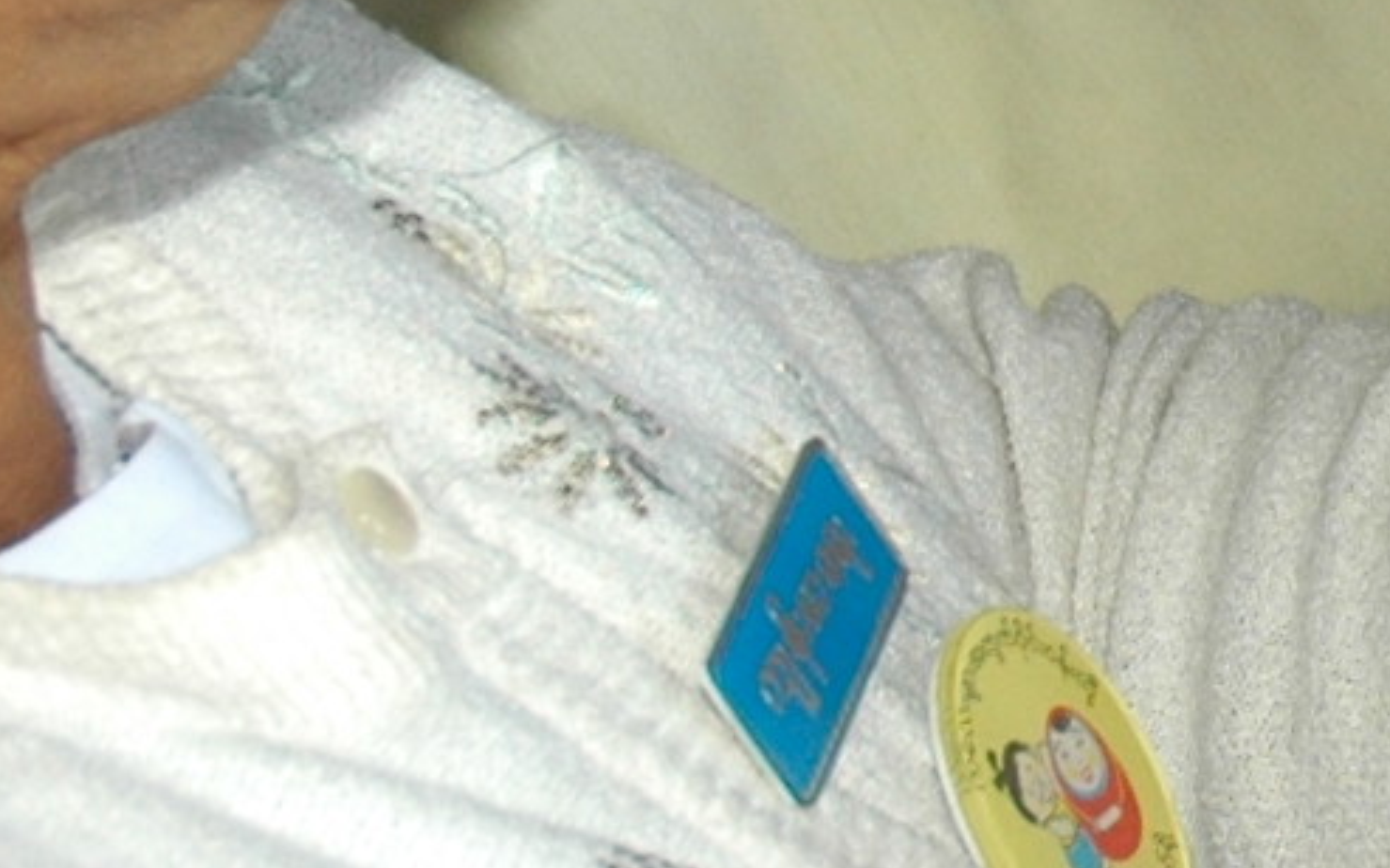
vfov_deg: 5.6
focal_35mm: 233
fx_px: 8830
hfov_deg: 8.6
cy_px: -485
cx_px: 2673
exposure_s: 1/30
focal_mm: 25
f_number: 4
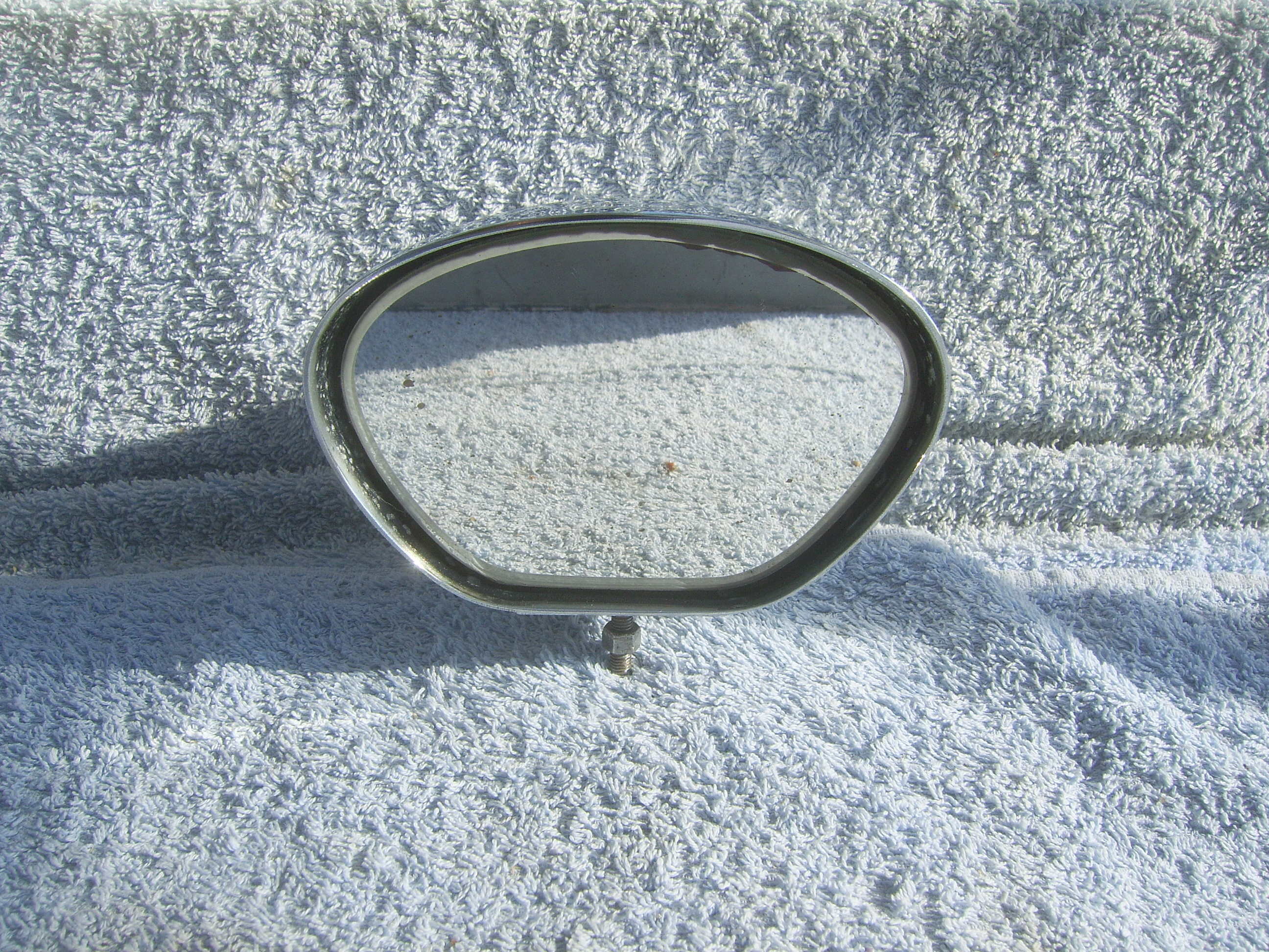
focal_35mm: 38
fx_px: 1393
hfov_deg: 49.0
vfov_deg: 37.7
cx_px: 634
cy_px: 476
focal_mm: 7.8
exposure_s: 1/200
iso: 50
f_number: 6.4
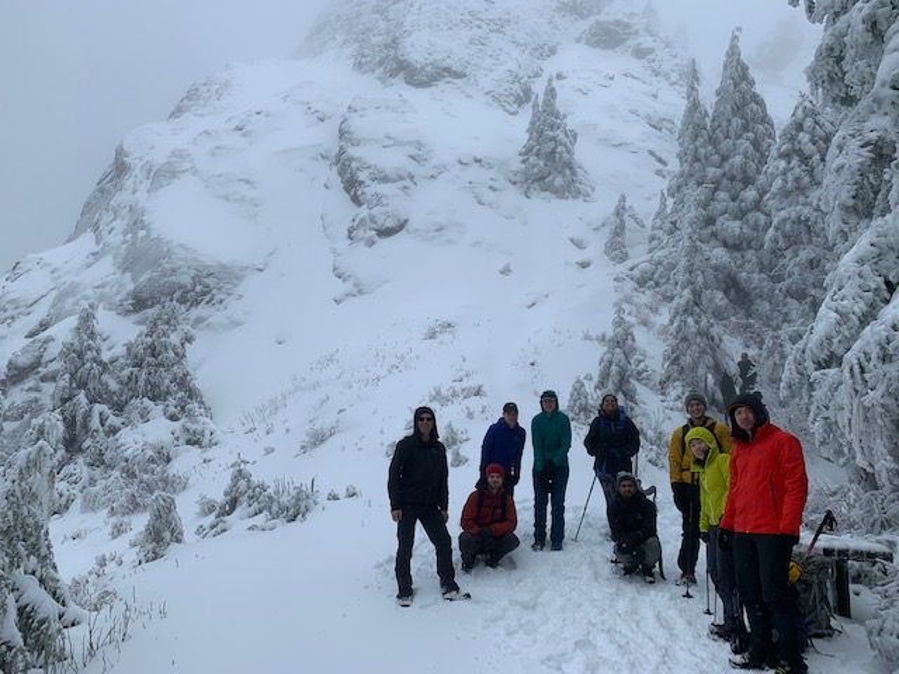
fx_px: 675
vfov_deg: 53.1
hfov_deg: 67.3
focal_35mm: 26
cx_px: 450
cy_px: 337
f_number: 1.8
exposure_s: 1/2075
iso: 25
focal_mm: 4.25
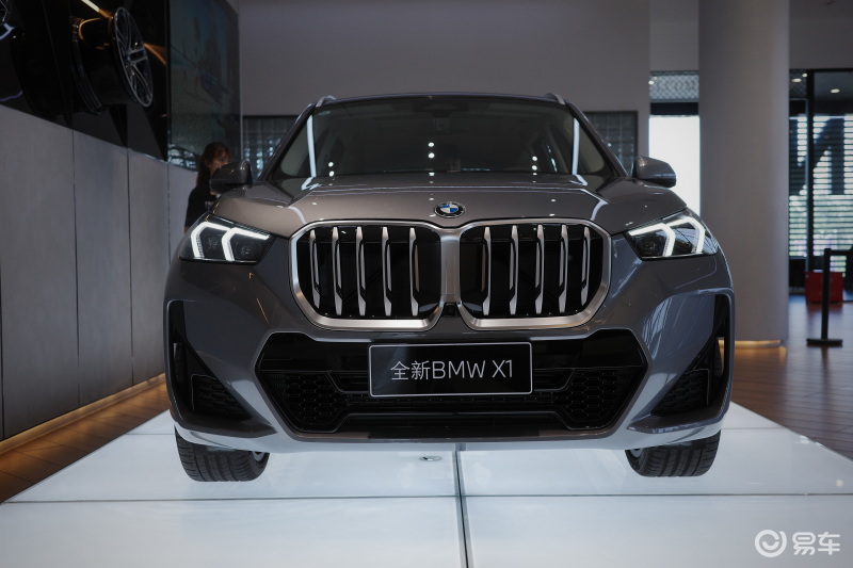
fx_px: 948
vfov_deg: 33.4
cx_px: 426
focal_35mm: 40
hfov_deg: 48.5
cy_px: 284
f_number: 2.8
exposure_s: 1/250
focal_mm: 26
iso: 200
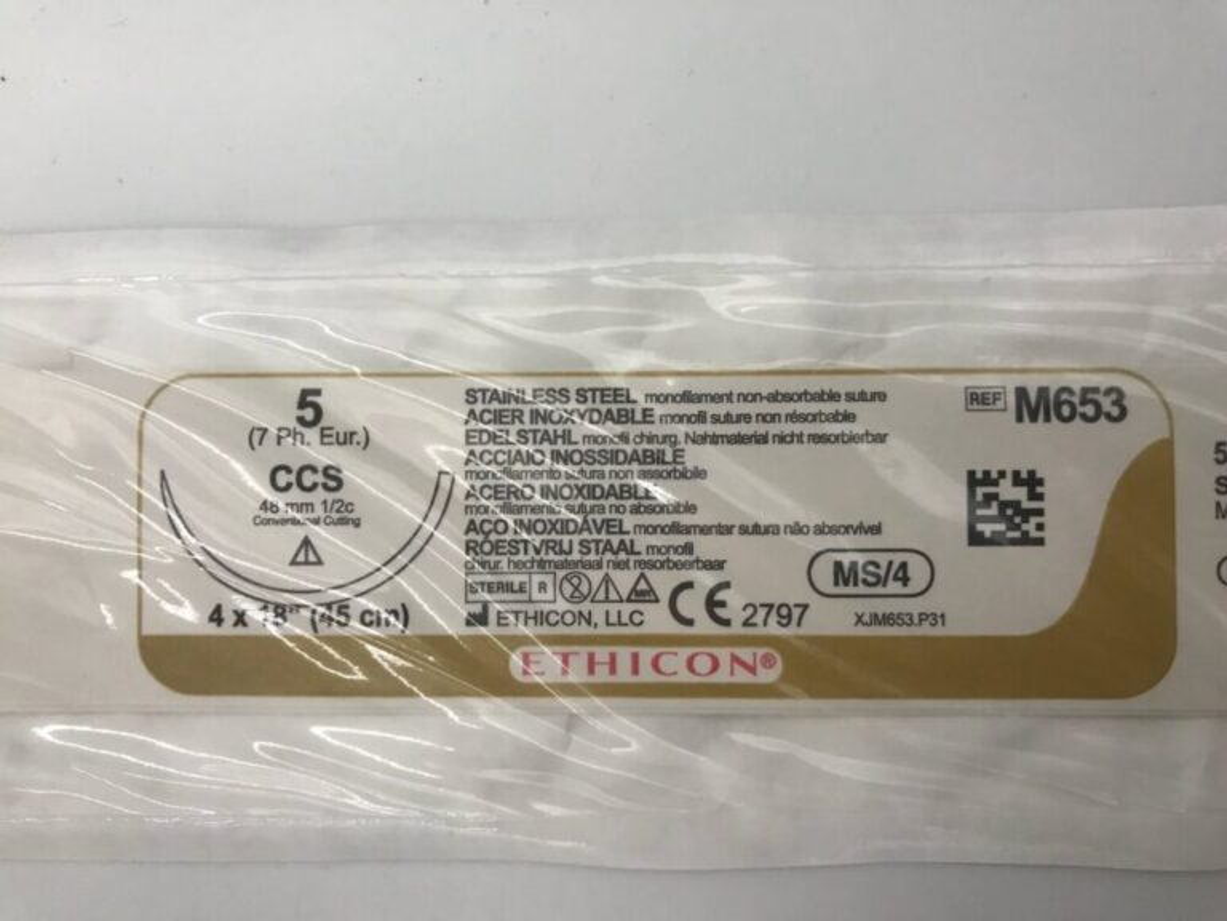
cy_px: 460
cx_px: 614
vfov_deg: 49.7
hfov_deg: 63.4
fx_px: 992
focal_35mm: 28
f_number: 1.8
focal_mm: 3.99
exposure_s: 1/40
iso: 25
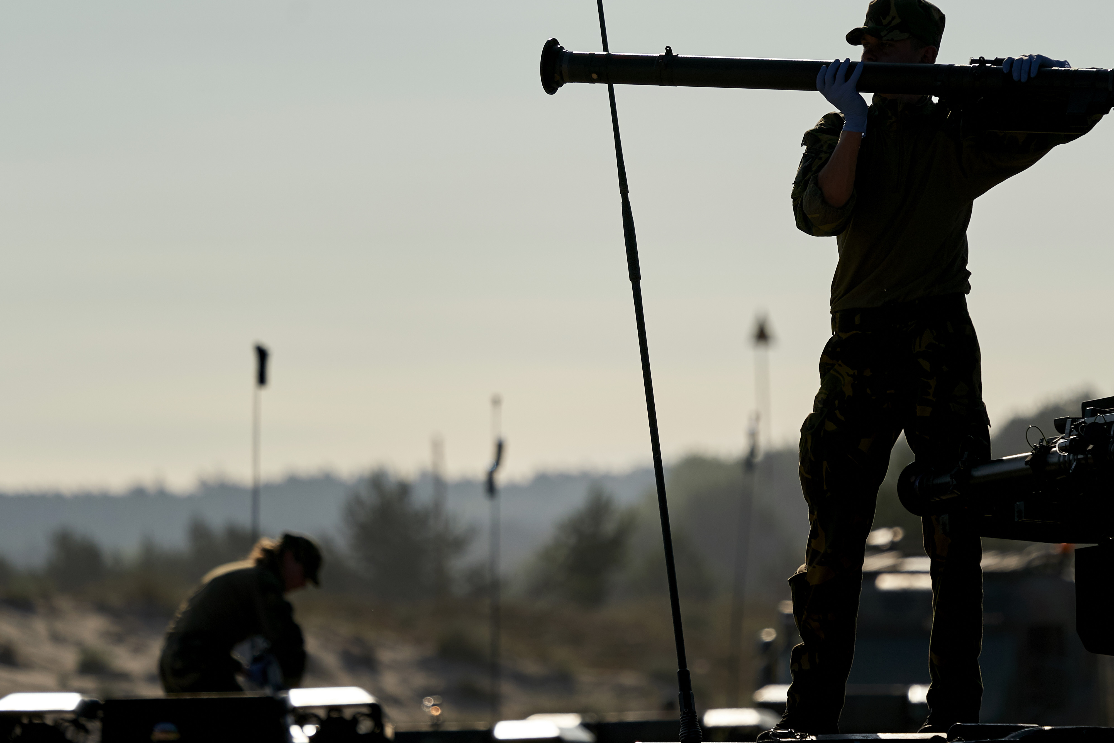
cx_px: 653
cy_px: 455
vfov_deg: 3.4
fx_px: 12471
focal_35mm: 403
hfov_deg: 5.1
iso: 160
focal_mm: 274
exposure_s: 1/2500
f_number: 5.6
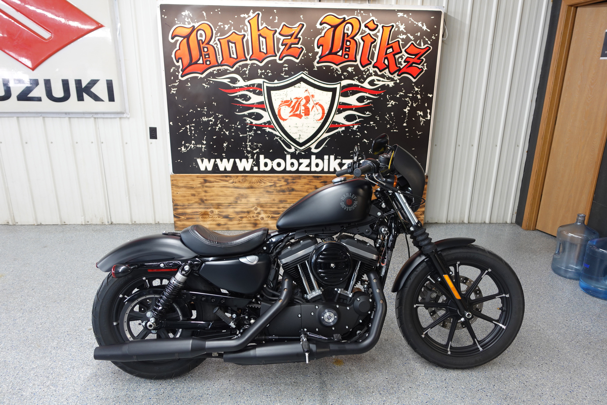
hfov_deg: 73.7
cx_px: 304
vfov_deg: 53.1
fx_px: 405
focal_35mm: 24
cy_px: 202
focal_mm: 8.8
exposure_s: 1/30
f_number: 1.8
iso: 160
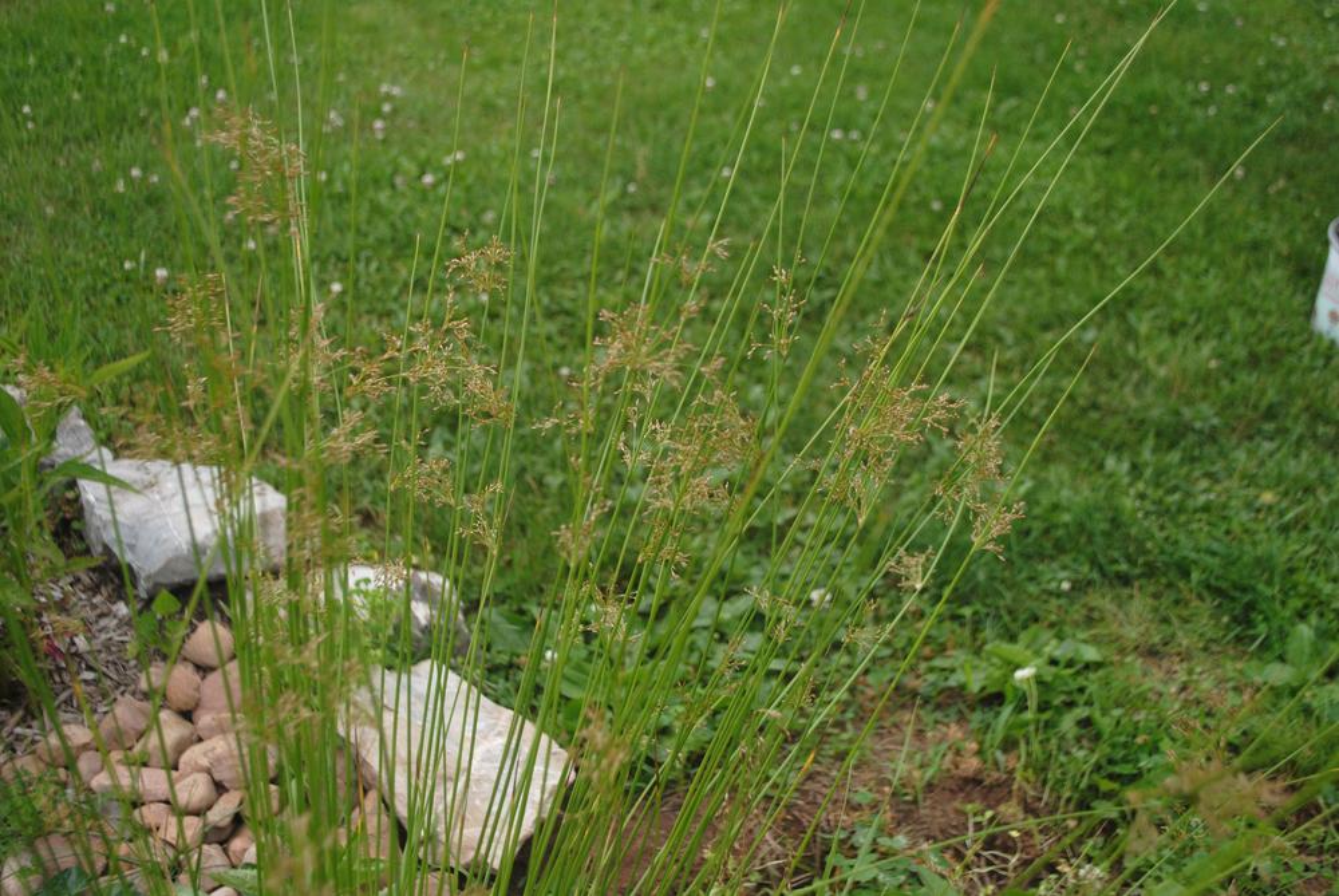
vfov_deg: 34.3
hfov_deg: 49.5
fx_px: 1452
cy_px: 448
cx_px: 670
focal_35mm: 39
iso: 200
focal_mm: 26
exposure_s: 1/500
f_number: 4.2
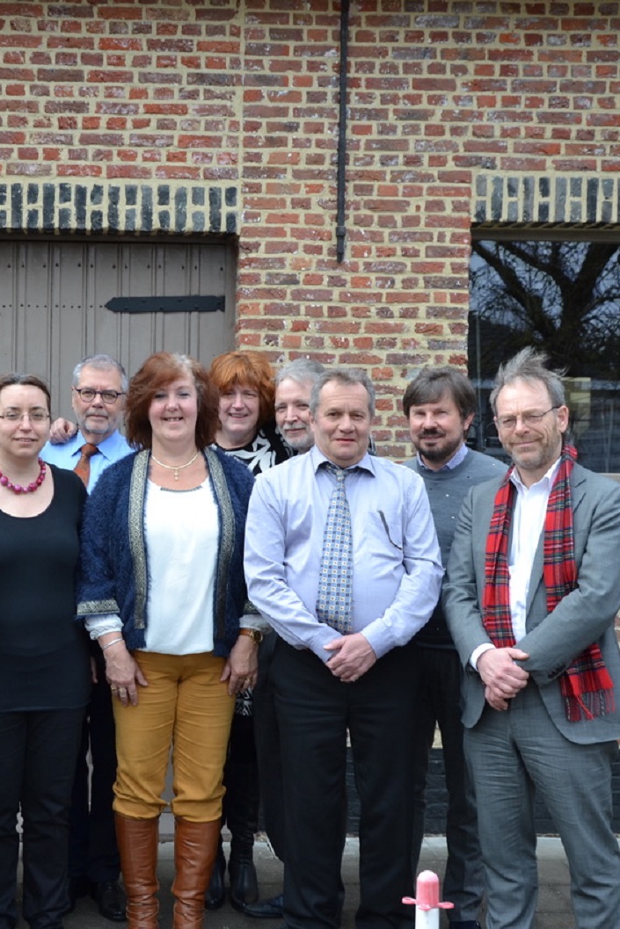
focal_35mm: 59
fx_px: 1524
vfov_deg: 33.9
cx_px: 139
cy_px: 467
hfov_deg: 22.7
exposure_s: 1/125
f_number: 5.6
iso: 100
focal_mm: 26
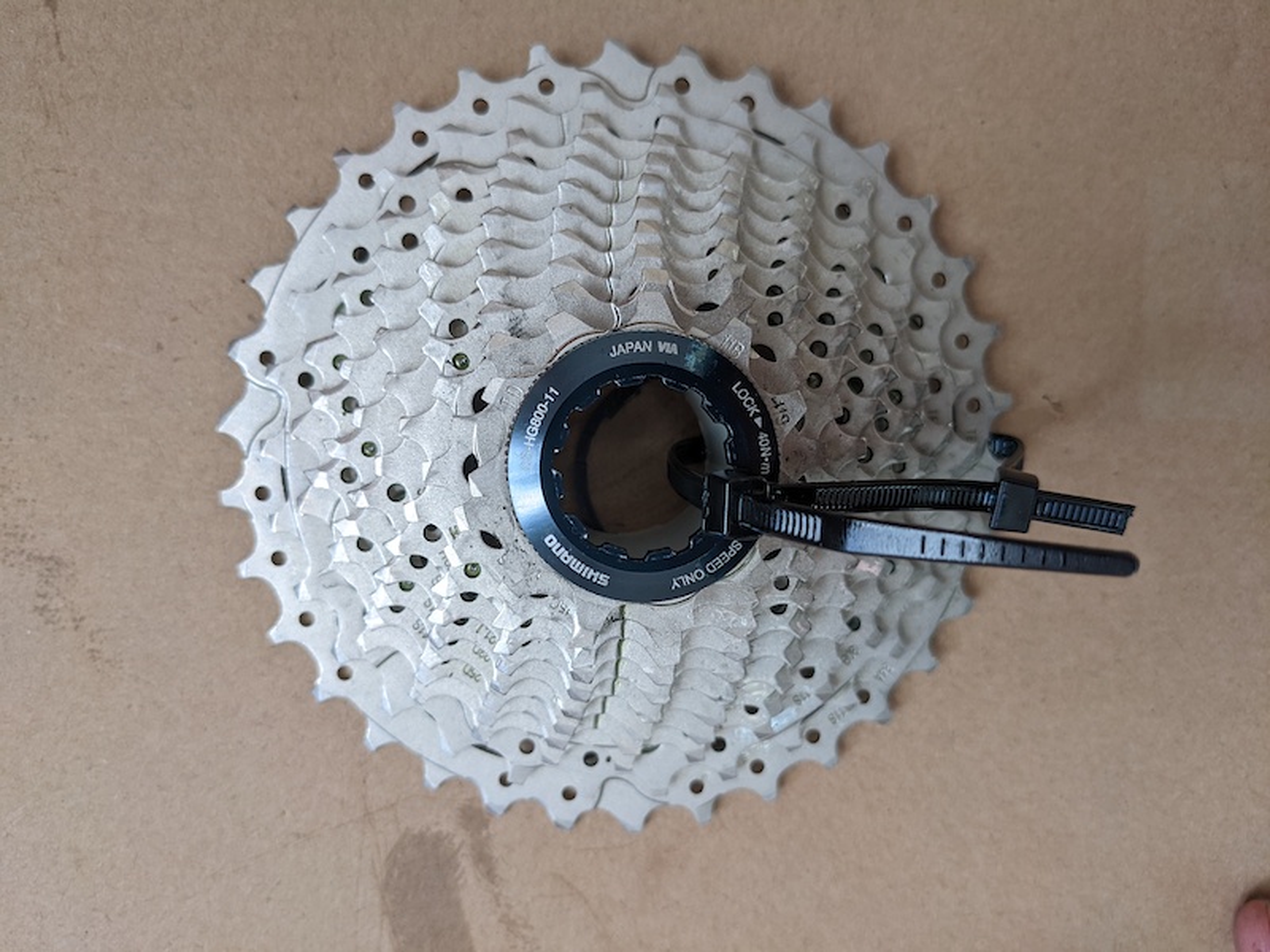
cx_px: 635
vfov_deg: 51.4
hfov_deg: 65.3
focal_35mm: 27
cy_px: 476
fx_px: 991
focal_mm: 4.38
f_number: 1.73
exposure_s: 1/40
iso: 60
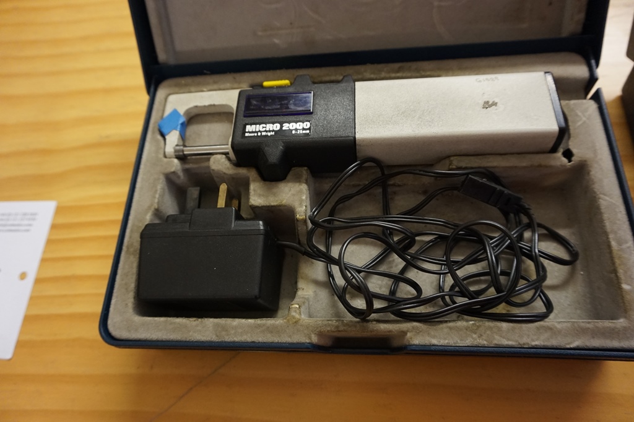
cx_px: 317
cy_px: 211
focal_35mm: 24
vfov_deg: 53.1
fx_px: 423
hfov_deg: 73.8
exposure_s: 1/60
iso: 1600
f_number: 4
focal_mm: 16
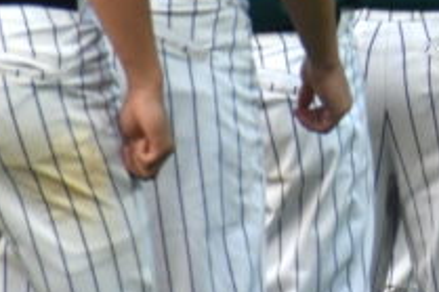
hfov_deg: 1.2
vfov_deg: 0.8
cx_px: 641
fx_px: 20190
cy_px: -99
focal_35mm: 1657
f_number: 6.3
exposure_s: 1/500
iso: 900
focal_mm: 300
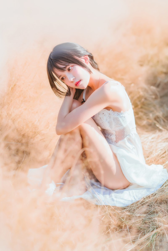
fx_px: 350
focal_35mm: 50
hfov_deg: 27.0
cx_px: 84
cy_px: 126
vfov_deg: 39.6
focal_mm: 50
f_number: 2
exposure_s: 1/1250
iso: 80
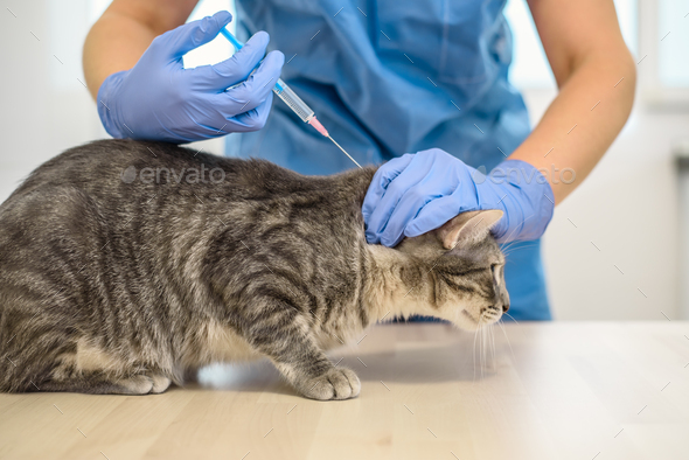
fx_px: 957
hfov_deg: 39.6
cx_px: 344
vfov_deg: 27.0
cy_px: 230
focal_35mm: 50
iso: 400
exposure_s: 1/50
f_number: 2.8
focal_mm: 50
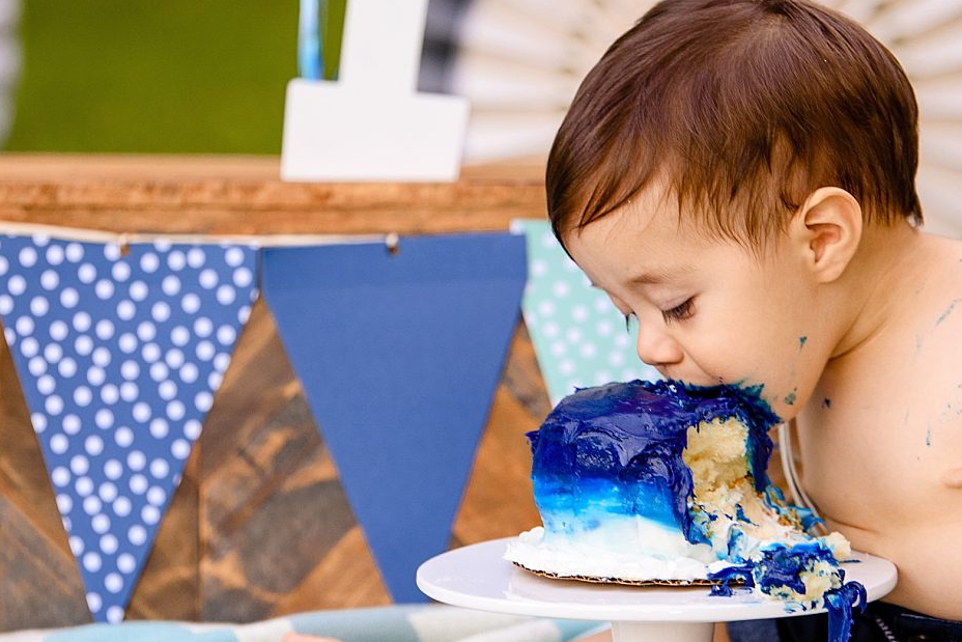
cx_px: 483
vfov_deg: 4.9
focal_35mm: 279
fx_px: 7456
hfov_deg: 7.4
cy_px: 301
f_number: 2.8
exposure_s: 1/400
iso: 320
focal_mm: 145
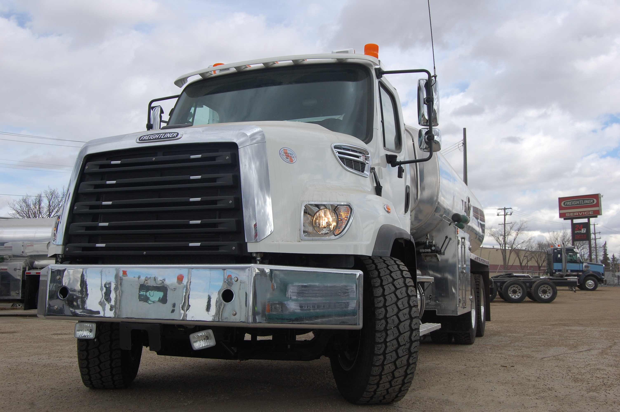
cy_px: 206
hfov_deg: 53.2
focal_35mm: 36
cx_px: 310
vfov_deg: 36.8
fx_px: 619
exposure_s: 1/320
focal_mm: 24
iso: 200
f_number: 9
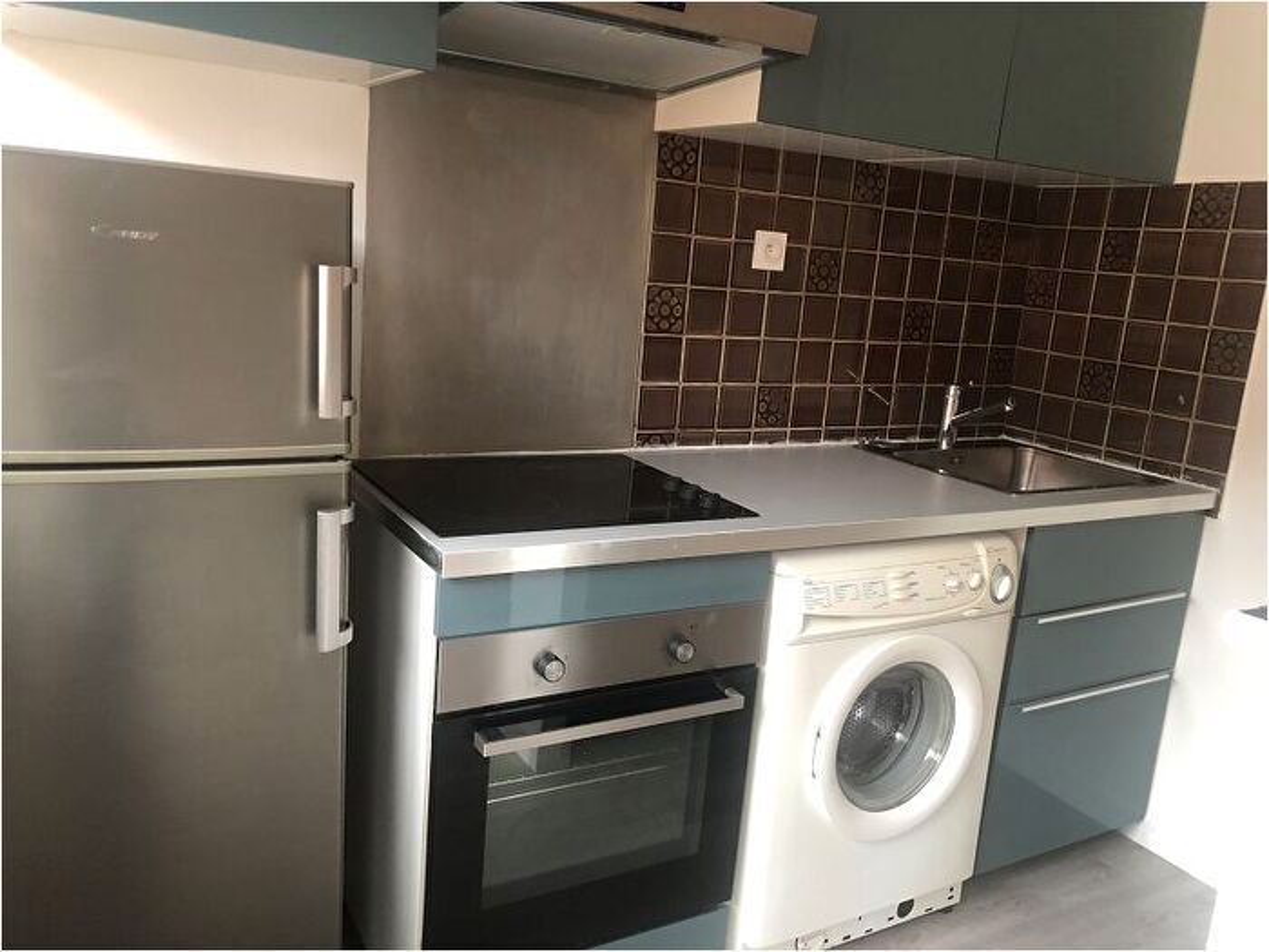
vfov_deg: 49.7
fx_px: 1026
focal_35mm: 28
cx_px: 634
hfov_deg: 63.4
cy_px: 476
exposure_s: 1/14
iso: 100
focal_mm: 3.99
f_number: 1.8
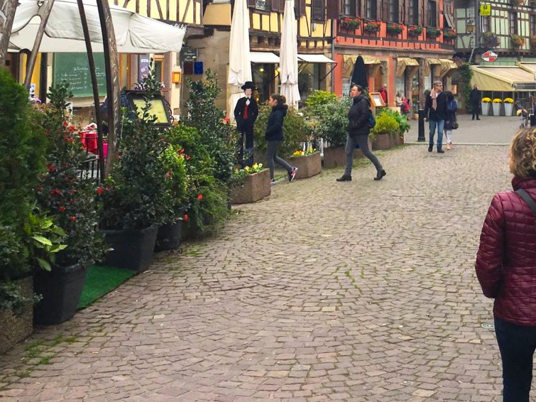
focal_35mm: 59
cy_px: 11
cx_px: 435
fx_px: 913
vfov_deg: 23.9
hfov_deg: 31.8
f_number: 2.2
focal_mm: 4.15
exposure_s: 1/452
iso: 25
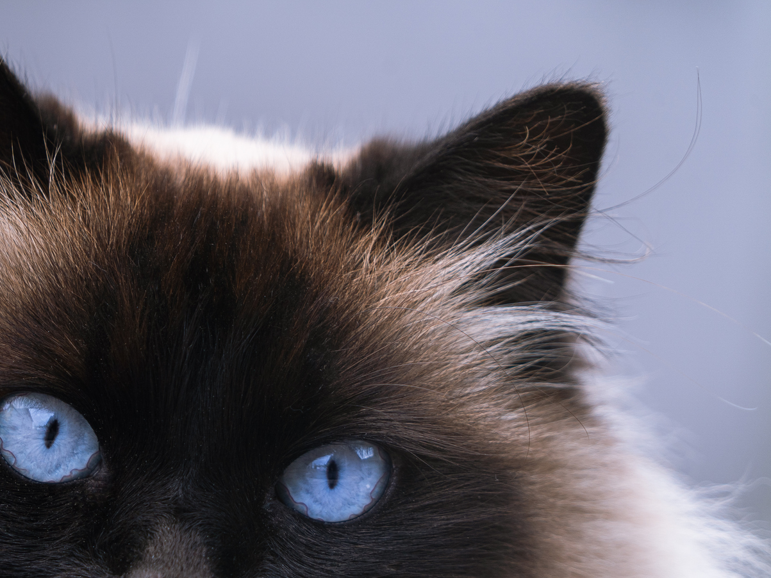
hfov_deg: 4.9
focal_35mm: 407
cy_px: 452
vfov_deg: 3.7
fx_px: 9064
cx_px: 156
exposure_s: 1/320
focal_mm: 240
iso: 100
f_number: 6.3
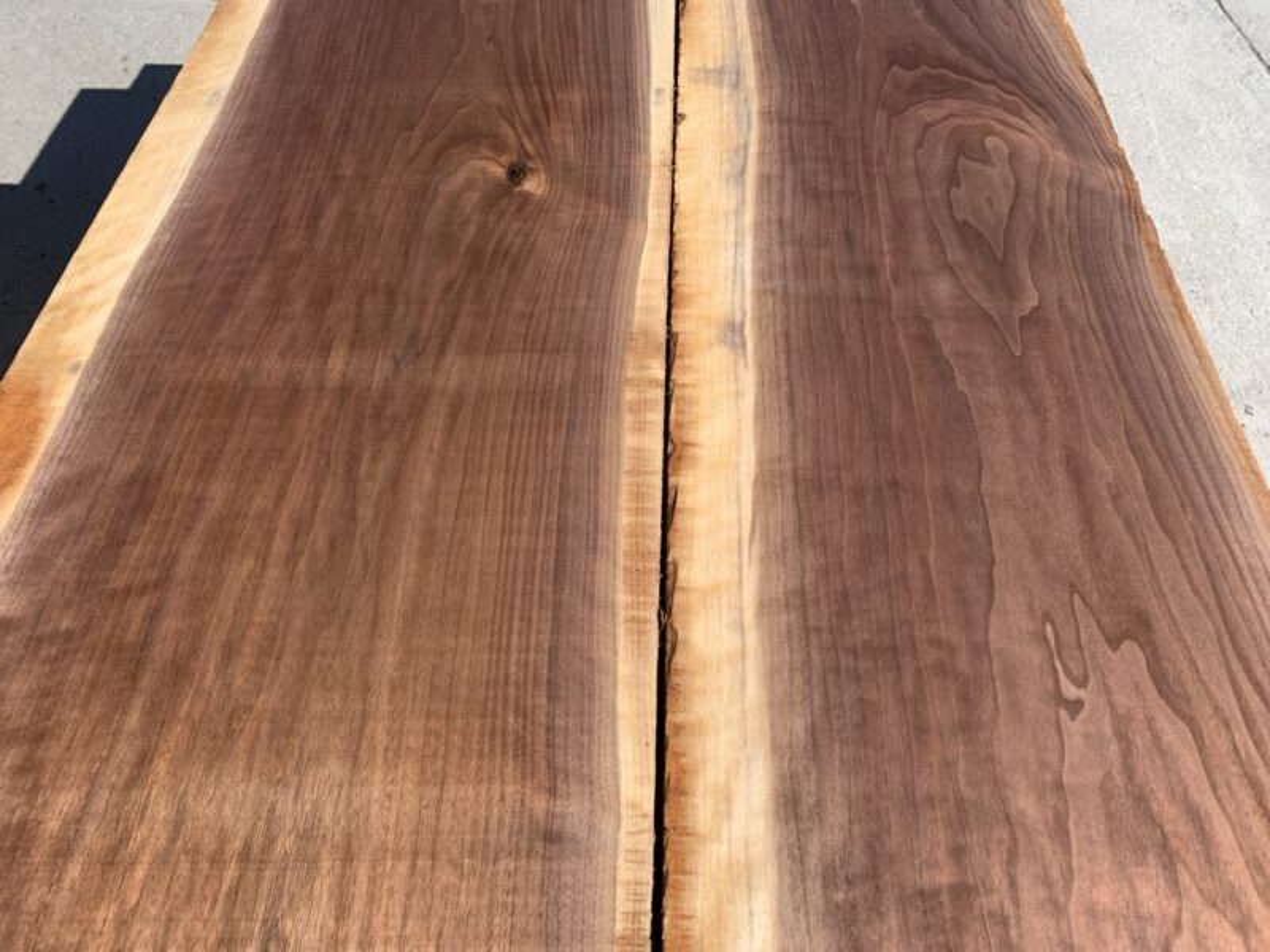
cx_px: 635
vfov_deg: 53.1
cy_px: 476
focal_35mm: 26
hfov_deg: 67.3
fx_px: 954
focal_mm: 4.25
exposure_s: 1/2033
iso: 25
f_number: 1.8
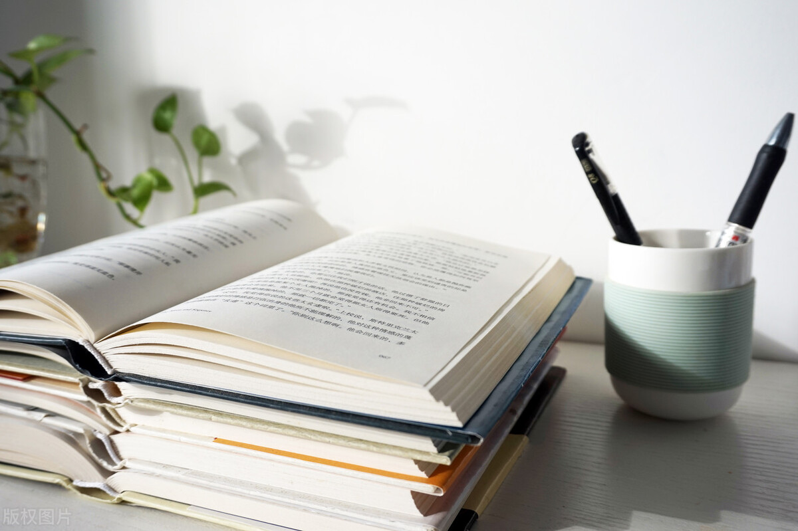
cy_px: 266
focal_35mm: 30
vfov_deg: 43.6
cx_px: 399
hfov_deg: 62.0
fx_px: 665
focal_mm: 20
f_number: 4.5
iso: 100
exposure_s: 1/60
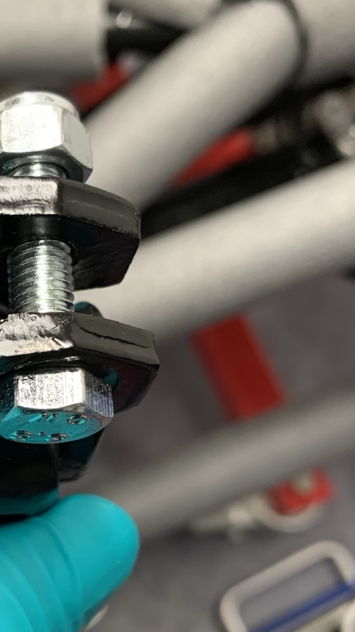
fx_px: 971
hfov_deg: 19.8
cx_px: -36
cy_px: 429
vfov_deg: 35.6
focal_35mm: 58
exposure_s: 1/50
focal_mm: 4.25
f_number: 1.8
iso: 125
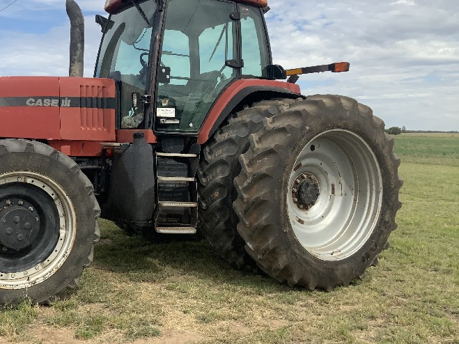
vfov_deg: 32.9
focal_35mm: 44
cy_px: 173
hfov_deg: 42.2
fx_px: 583
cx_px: 144
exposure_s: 1/1730
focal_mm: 3
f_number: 1.8
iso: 16
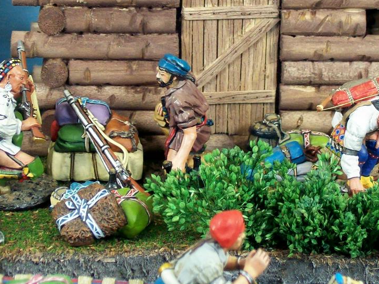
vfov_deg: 11.9
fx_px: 1357
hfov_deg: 15.9
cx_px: 190
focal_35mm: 124
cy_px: 65
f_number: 3.8
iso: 160
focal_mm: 11.6
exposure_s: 1/93.3
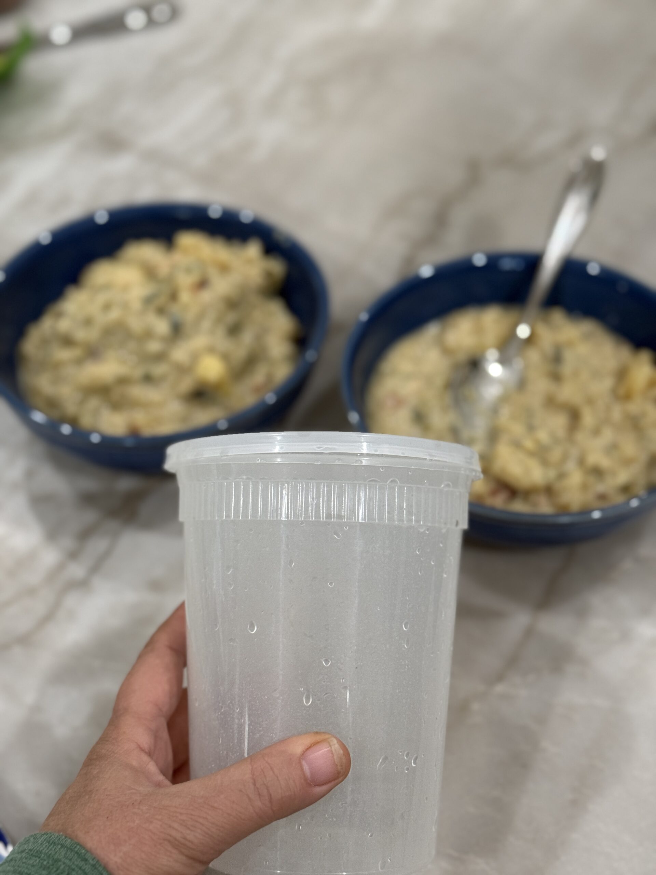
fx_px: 1213
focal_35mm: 48
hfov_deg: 30.3
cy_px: 438
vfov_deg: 39.7
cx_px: 328
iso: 200
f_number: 1.78
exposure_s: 1/40
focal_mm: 6.76
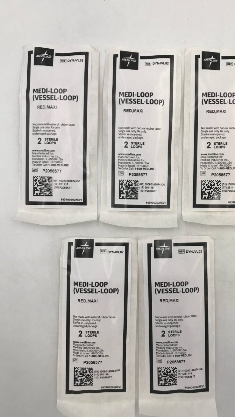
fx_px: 343
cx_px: 149
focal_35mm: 31
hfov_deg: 37.5
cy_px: 212
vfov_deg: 62.6
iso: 25
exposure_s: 1/40
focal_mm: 3.99
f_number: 1.8
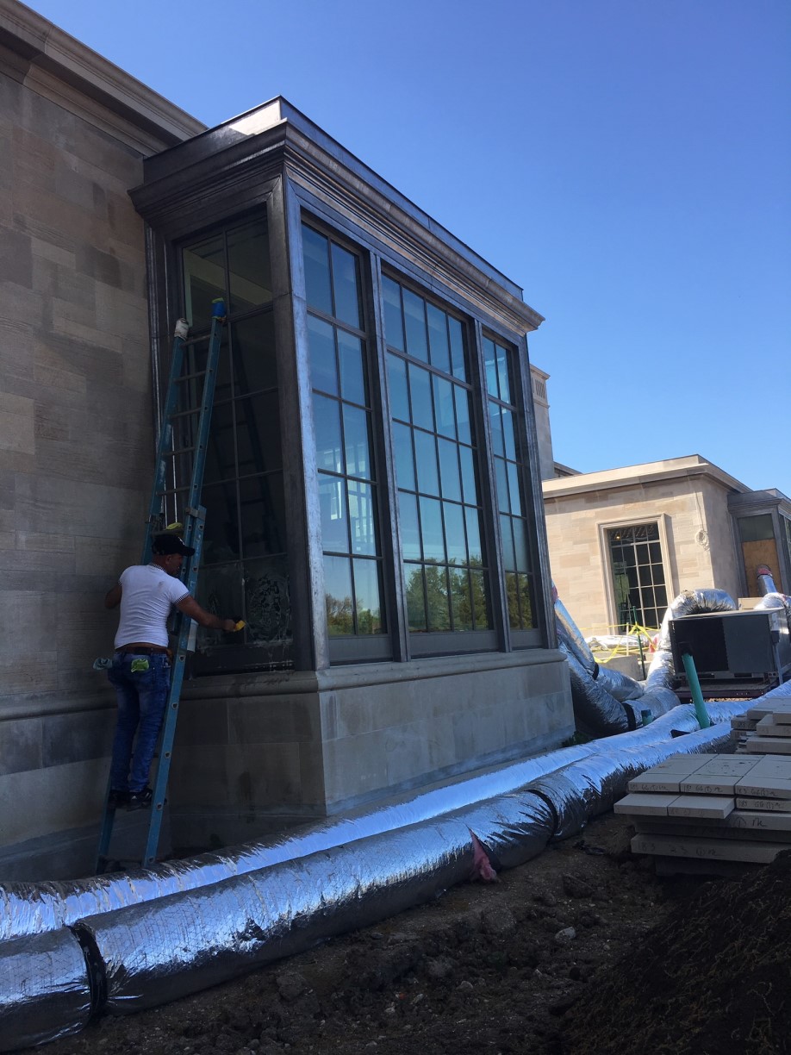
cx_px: 396
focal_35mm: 29
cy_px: 528
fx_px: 884
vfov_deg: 61.7
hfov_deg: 48.2
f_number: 2.2
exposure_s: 1/810
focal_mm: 4.15
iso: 25
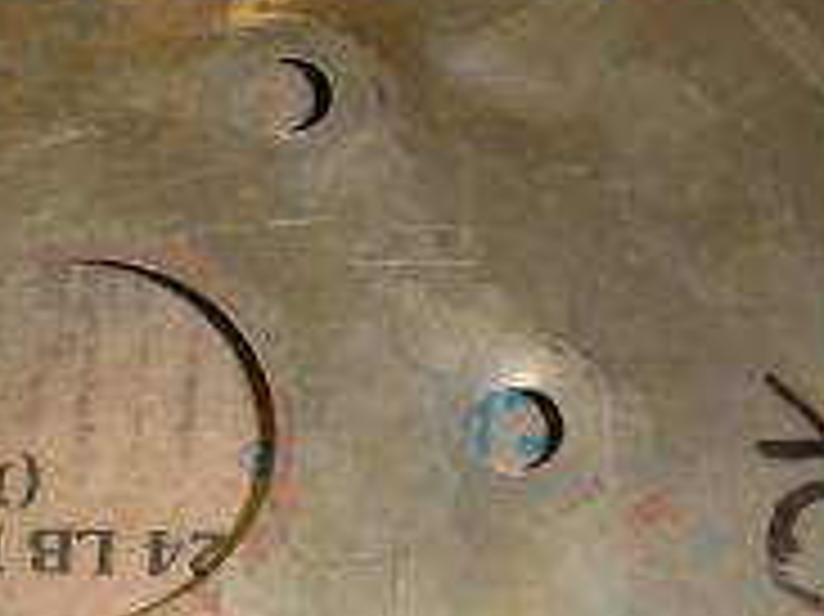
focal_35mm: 133
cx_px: 167
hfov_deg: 14.8
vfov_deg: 11.1
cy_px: 580
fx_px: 3164
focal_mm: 6.66
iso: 160
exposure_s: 1/60
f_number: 3.9
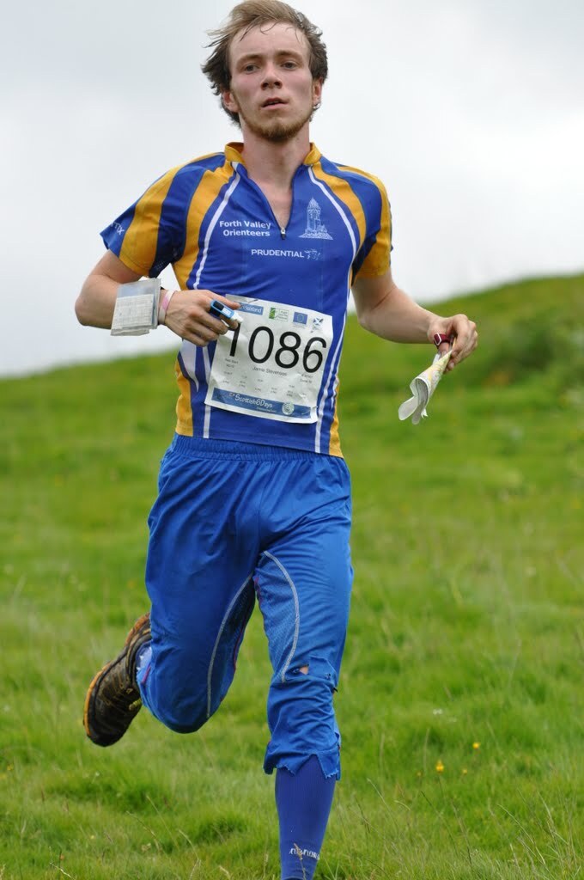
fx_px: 4940
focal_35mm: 202
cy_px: 440
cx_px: 292
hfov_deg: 6.8
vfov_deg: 10.2
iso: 800
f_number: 4
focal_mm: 135
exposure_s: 1/1000
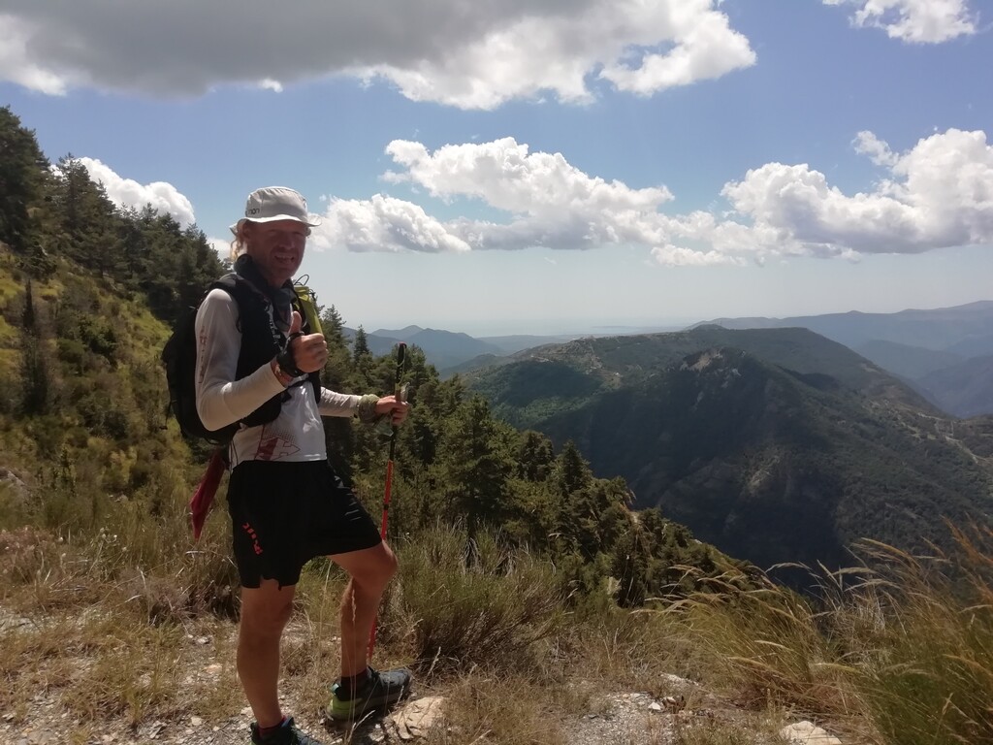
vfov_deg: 53.1
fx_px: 746
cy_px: 372
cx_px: 496
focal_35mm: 26
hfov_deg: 67.3
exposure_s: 1/2294
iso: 50
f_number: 2.2
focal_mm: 3.46
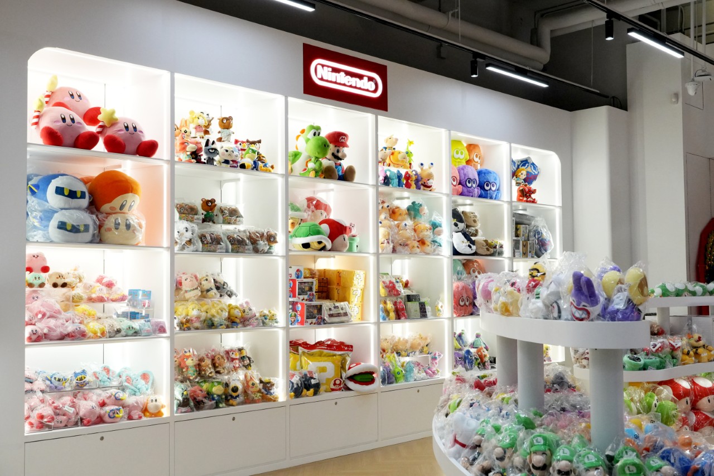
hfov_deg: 47.9
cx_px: 357
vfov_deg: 33.0
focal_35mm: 40
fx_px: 803
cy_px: 238
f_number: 8
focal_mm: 27
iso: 2500
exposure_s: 1/250
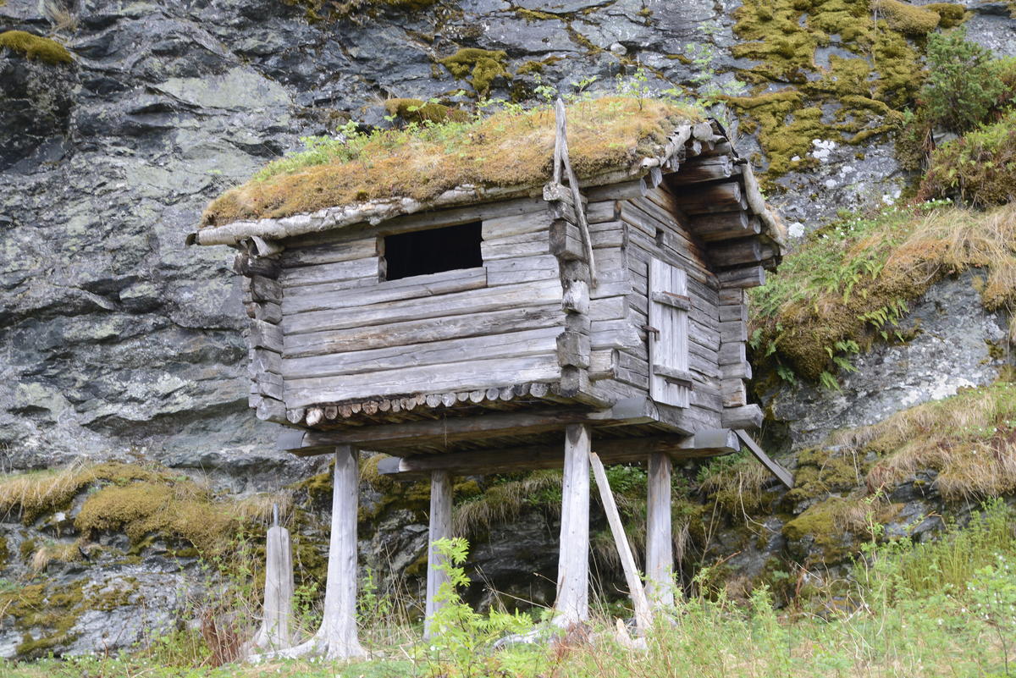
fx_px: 1920
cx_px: 508
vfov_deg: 20.0
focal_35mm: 68
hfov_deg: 29.6
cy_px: 339
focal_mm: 68
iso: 200
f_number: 5.6
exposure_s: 1/25
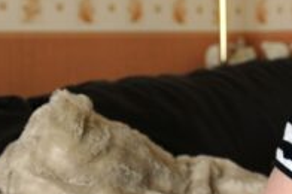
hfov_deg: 16.5
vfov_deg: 11.3
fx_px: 972
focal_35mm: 120
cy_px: 10
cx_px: 327
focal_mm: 42
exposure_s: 1/80
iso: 1600
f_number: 4
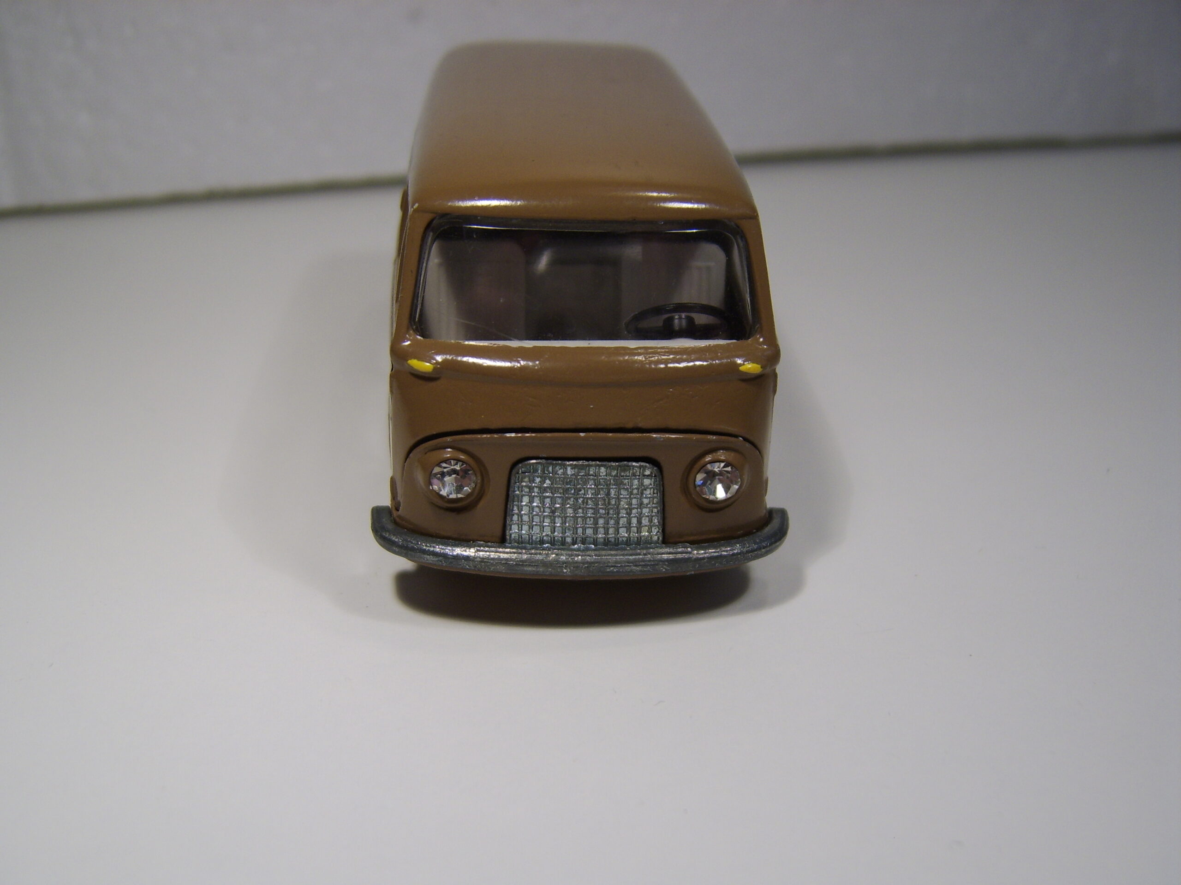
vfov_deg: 45.4
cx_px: 590
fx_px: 1058
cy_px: 442
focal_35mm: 31
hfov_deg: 58.4
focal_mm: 8.13
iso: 71
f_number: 2.7
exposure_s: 1/114
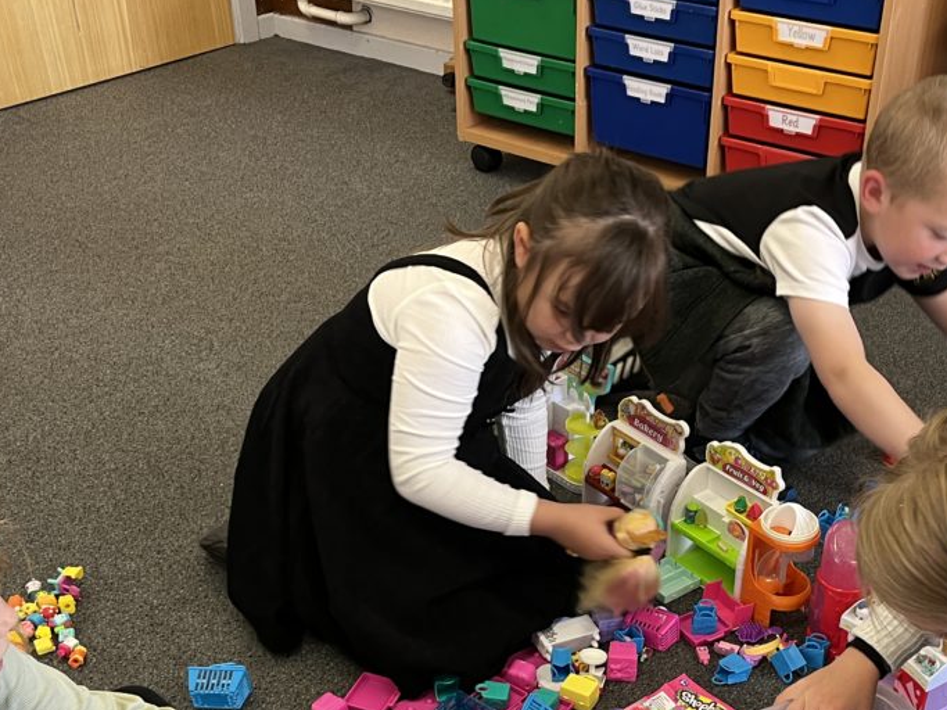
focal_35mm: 48
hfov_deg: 39.6
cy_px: 553
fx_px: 1313
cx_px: 531
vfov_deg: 29.7
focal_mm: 5.1
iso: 125
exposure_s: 1/60
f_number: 1.6
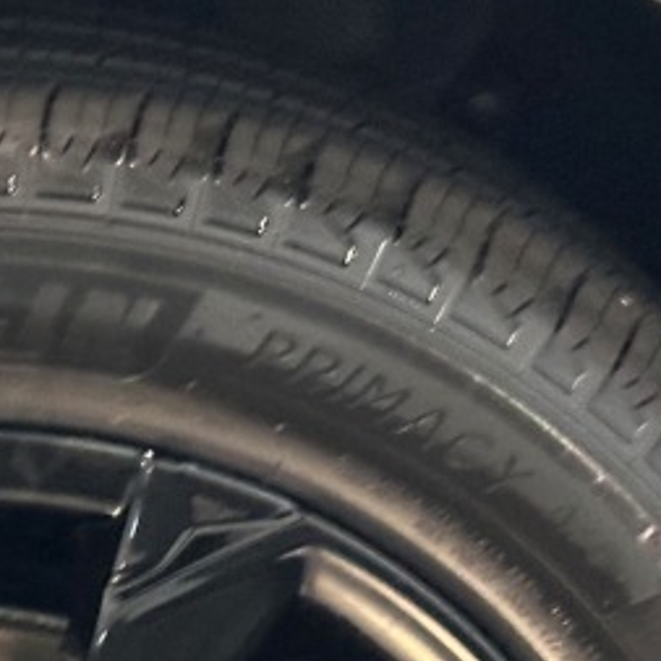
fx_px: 3716
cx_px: -97
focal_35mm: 172
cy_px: 998
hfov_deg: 10.0
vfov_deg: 9.9
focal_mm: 6.86
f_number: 1.78
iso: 640
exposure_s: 1/24
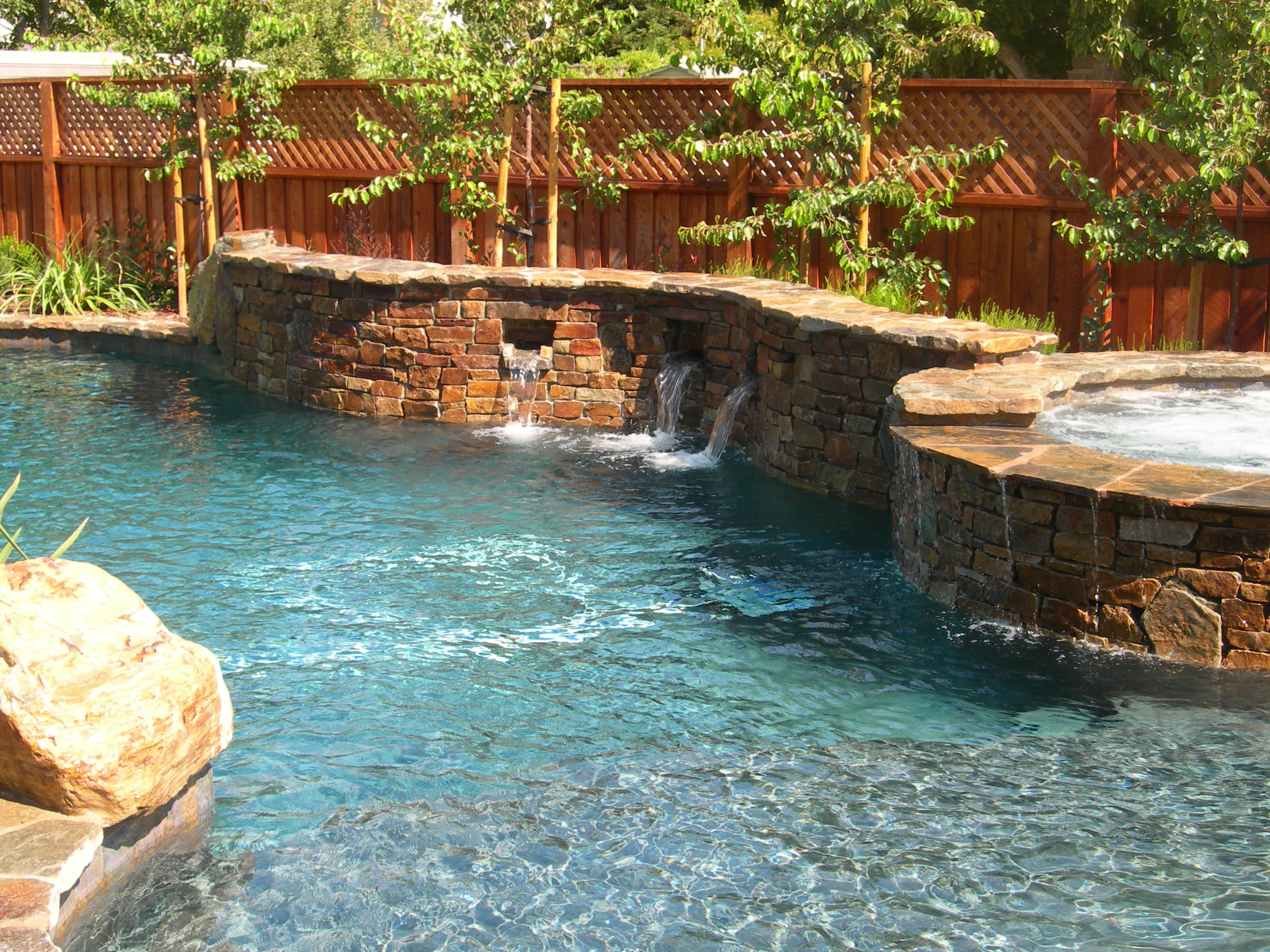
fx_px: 1871
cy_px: 476
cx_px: 635
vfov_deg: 28.6
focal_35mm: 51
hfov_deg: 37.5
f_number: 5.4
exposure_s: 1/109
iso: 50
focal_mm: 10.6
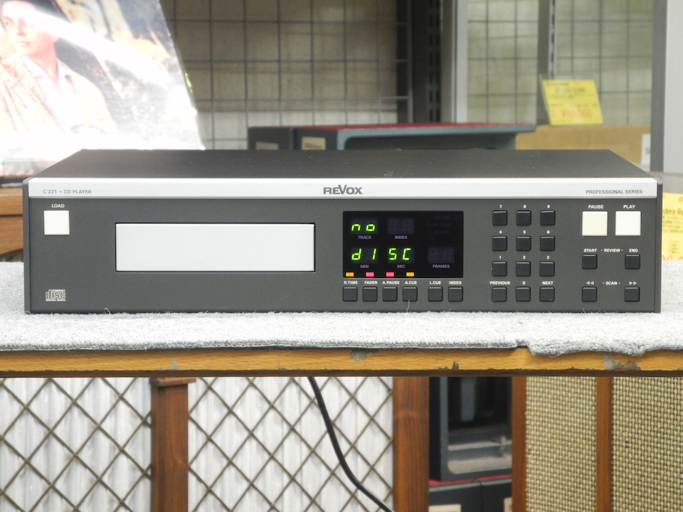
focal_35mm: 135
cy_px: 256
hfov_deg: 14.6
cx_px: 342
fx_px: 2664
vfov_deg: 11.0
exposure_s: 1/10.6
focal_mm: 28.9
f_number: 5
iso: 400
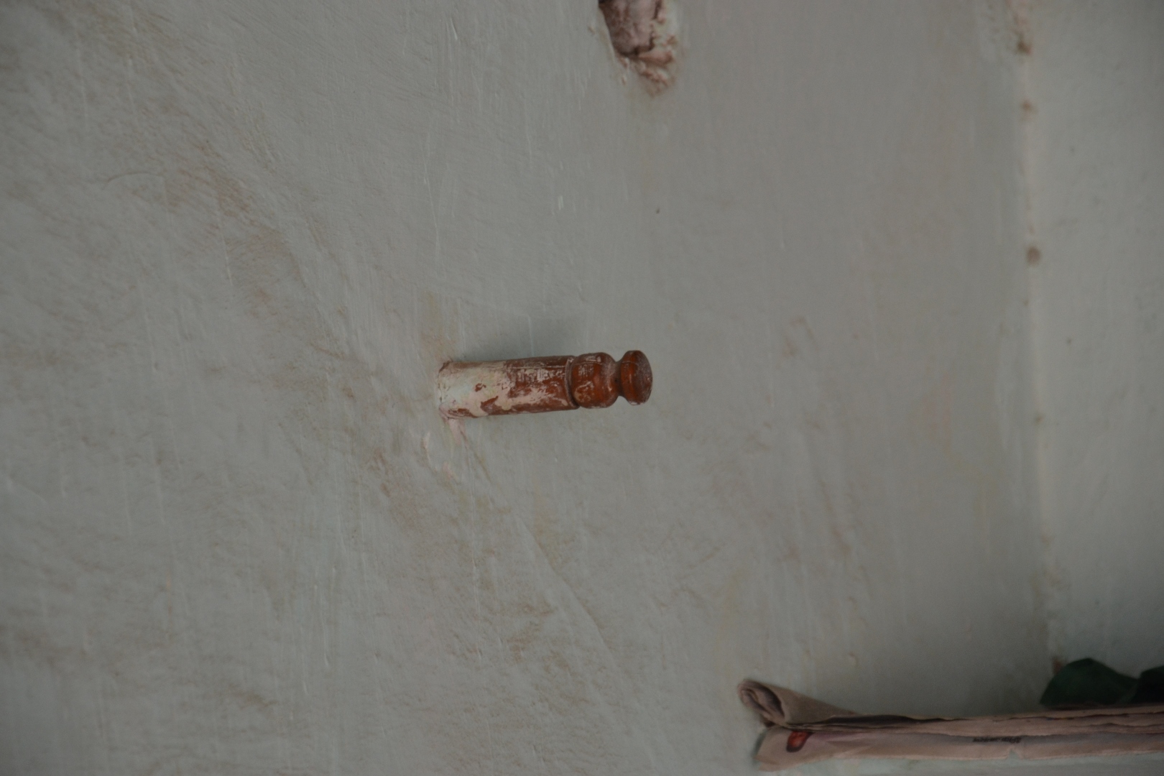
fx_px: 5092
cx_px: 582
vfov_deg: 8.7
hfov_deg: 13.0
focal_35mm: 158
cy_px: 388
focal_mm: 105
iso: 450
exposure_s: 1/60
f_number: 5.6
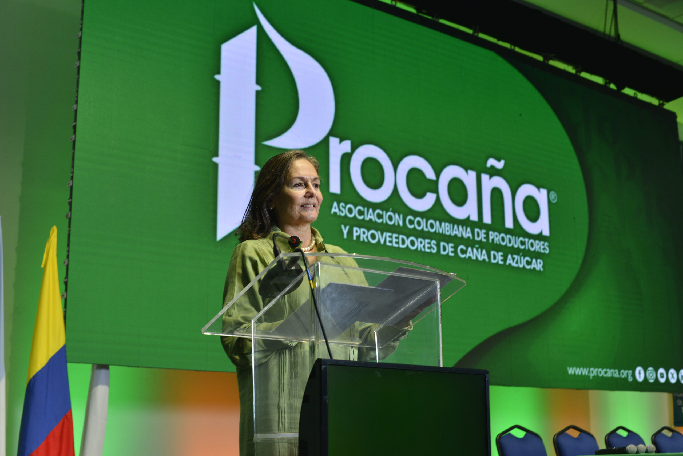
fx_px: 949
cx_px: 342
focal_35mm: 50
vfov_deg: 27.0
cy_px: 228
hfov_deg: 39.6
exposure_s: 1/100
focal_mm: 50
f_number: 5.6
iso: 500
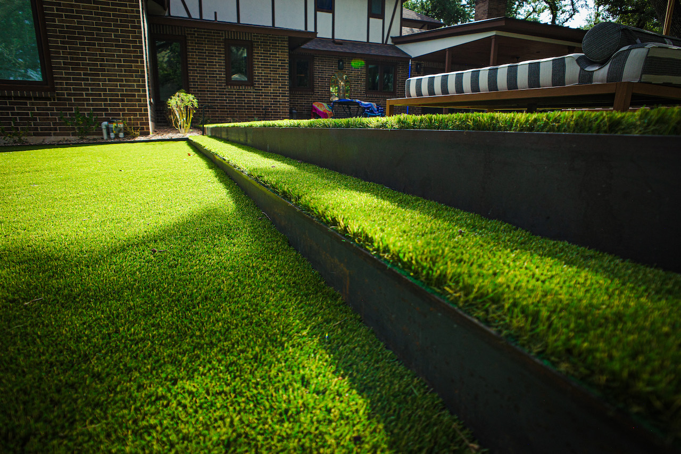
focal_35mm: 21
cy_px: 227
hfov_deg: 81.2
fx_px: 397
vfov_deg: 59.5
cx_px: 340
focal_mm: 13.8
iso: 320
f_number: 2.8
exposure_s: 1/2000
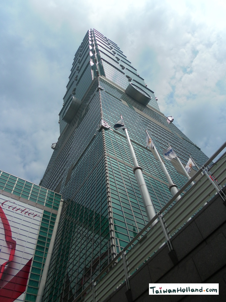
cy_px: 151
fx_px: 244
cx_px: 113
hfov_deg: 49.8
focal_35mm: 28
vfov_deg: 63.4
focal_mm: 4.9
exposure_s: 1/400
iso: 80
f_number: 8
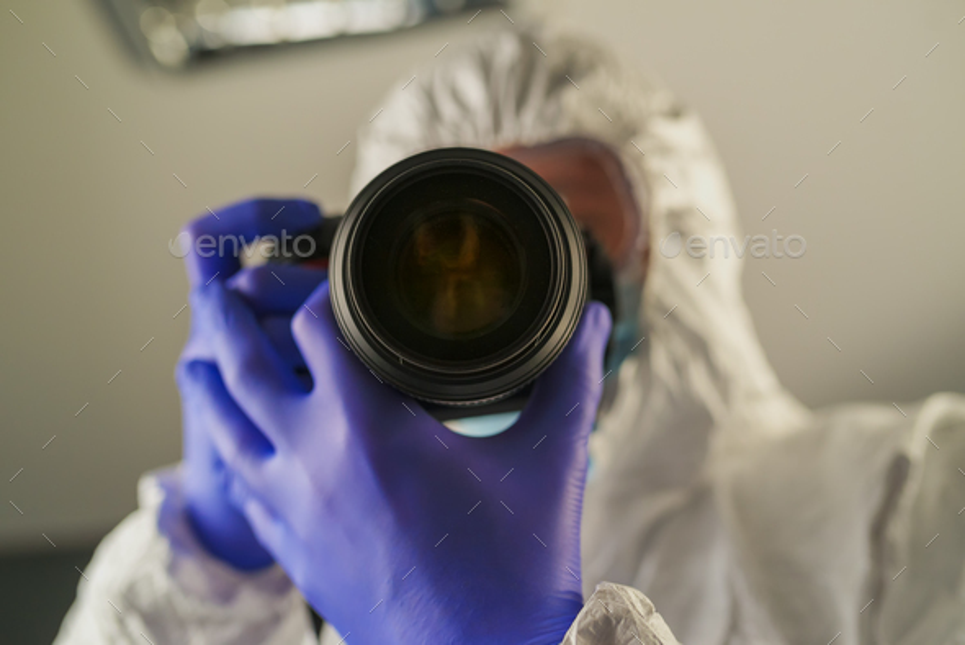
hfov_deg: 54.4
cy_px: 322
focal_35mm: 35
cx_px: 482
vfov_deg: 37.9
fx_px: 939
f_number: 3.2
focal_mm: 35
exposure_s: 1/125
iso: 200
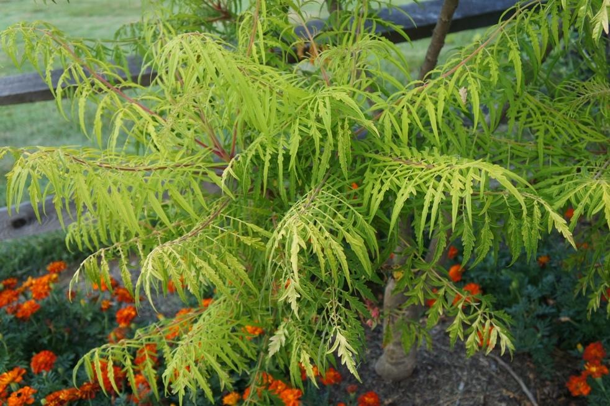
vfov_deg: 33.0
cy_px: 203
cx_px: 305
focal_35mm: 40
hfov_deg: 48.0
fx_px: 686
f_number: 4
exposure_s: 1/160
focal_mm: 27
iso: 200
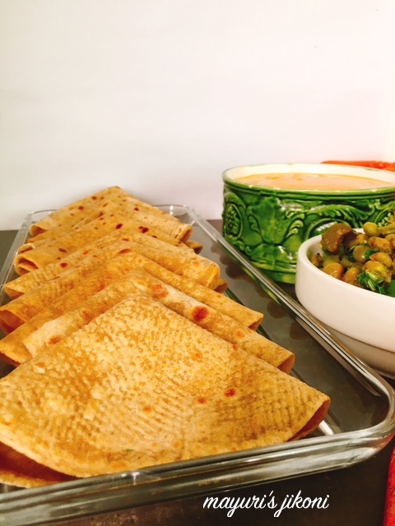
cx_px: 198
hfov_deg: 48.2
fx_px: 441
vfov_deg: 61.7
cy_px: 263
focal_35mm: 29
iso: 25
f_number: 2.2
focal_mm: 4.15
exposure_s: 1/33
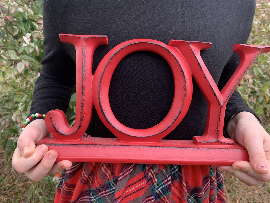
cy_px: 102
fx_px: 203
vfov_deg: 53.1
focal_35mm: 26
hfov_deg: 67.3
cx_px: 135
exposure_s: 1/122
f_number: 1.8
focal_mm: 4.25
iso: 32
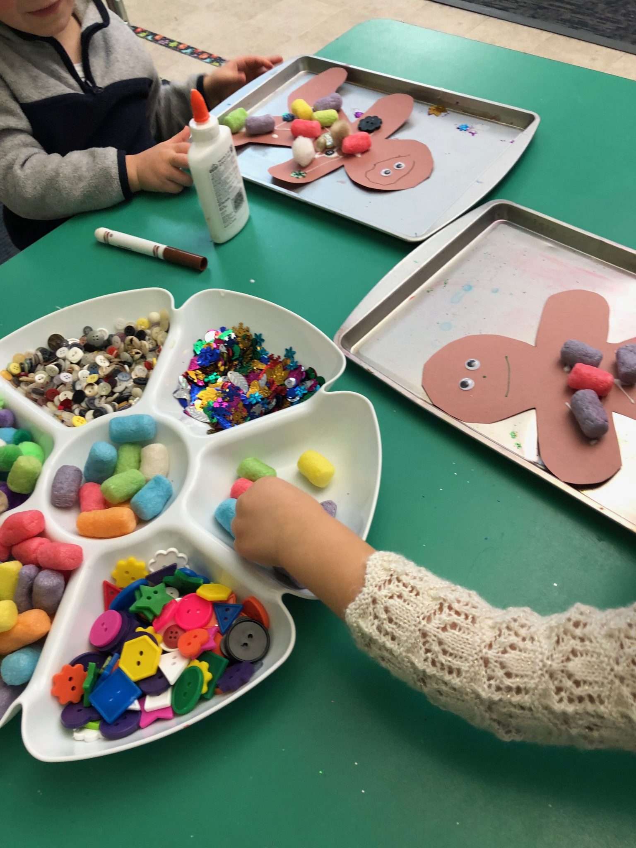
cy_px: 424
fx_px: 686
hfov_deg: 49.7
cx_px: 318
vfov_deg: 63.4
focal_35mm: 28
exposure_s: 1/20
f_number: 1.8
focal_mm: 3.99
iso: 40
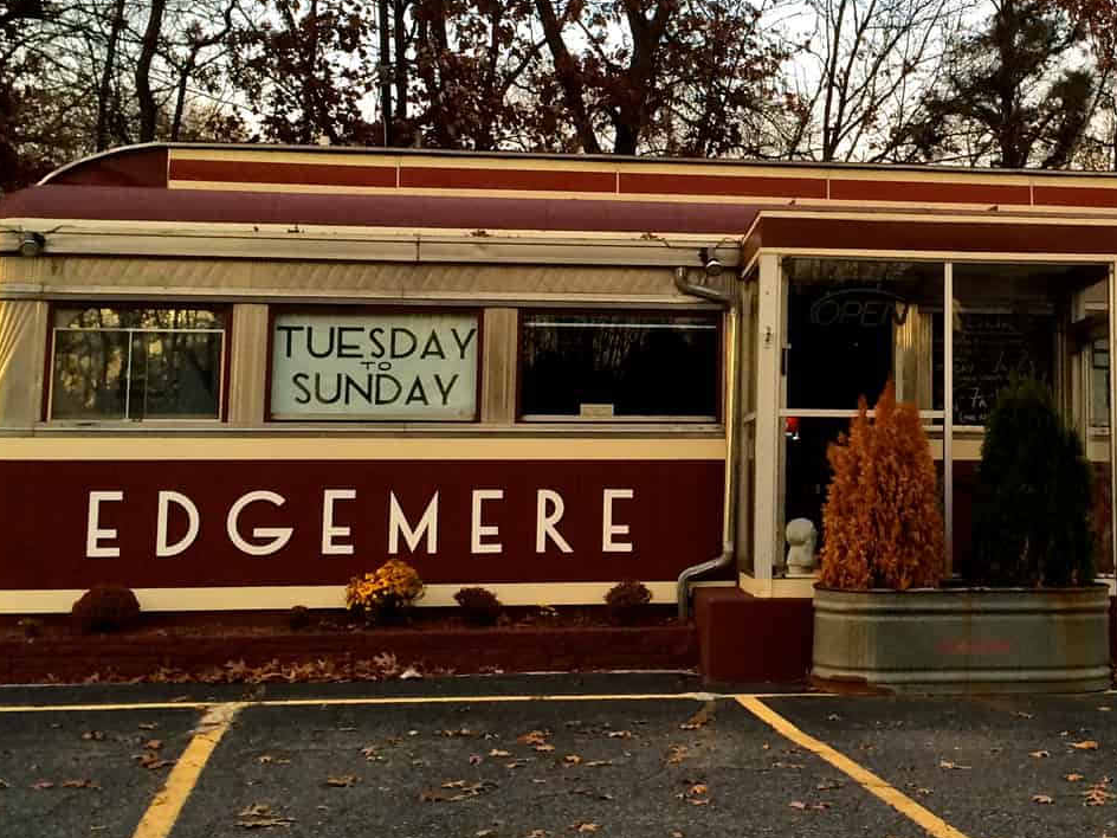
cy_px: 295
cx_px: 839
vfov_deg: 24.7
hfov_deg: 32.1
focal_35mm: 59
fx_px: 1904
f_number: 2.2
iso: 32
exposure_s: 1/30
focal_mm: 4.15
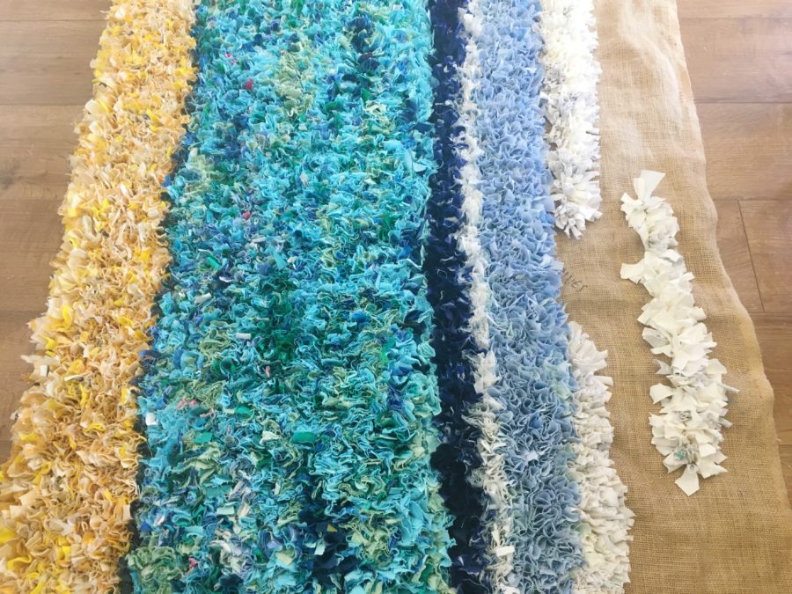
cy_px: 297
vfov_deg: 48.2
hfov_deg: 61.7
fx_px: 664
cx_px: 396
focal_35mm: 29
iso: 100
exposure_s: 1/33
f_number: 2.2
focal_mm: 4.15
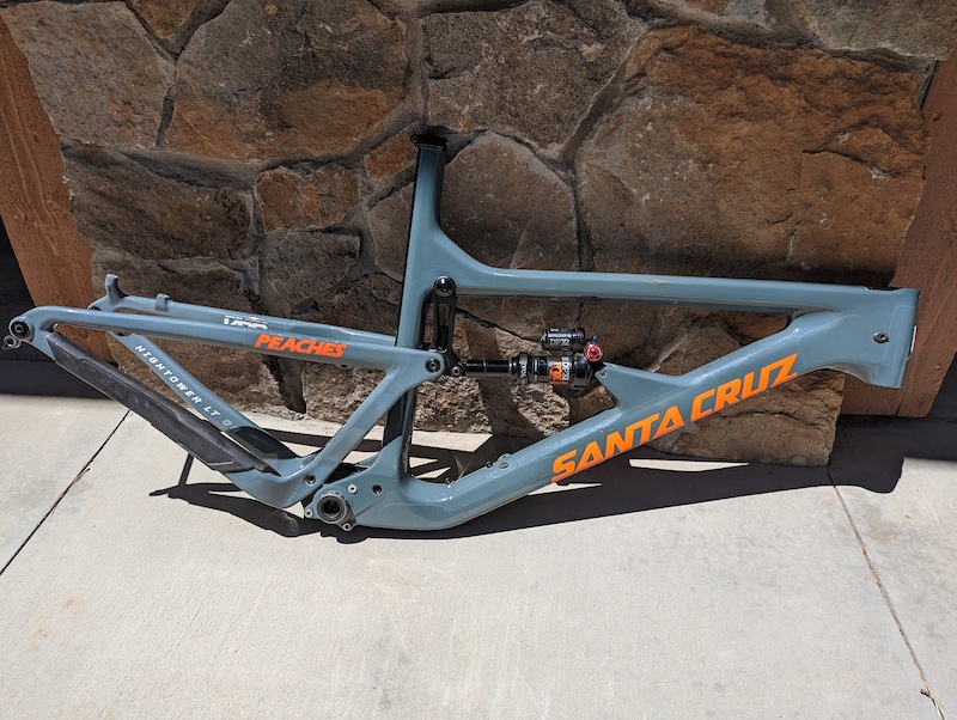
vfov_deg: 56.9
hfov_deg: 71.5
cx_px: 478
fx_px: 664
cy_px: 360
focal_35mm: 24
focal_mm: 6.81
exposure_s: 1/1490
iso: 41
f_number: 1.85
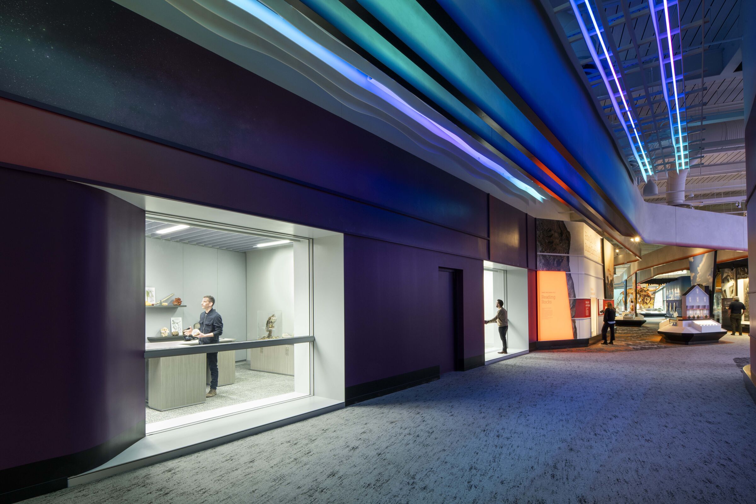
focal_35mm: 19
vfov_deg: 64.6
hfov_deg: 86.9
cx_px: 378
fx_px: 399
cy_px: 252
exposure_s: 4
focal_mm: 19
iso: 200
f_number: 16
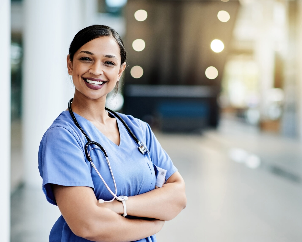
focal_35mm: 96
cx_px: 153
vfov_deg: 16.0
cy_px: 121
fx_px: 858
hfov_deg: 20.0
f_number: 2
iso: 250
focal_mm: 85
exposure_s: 1/640
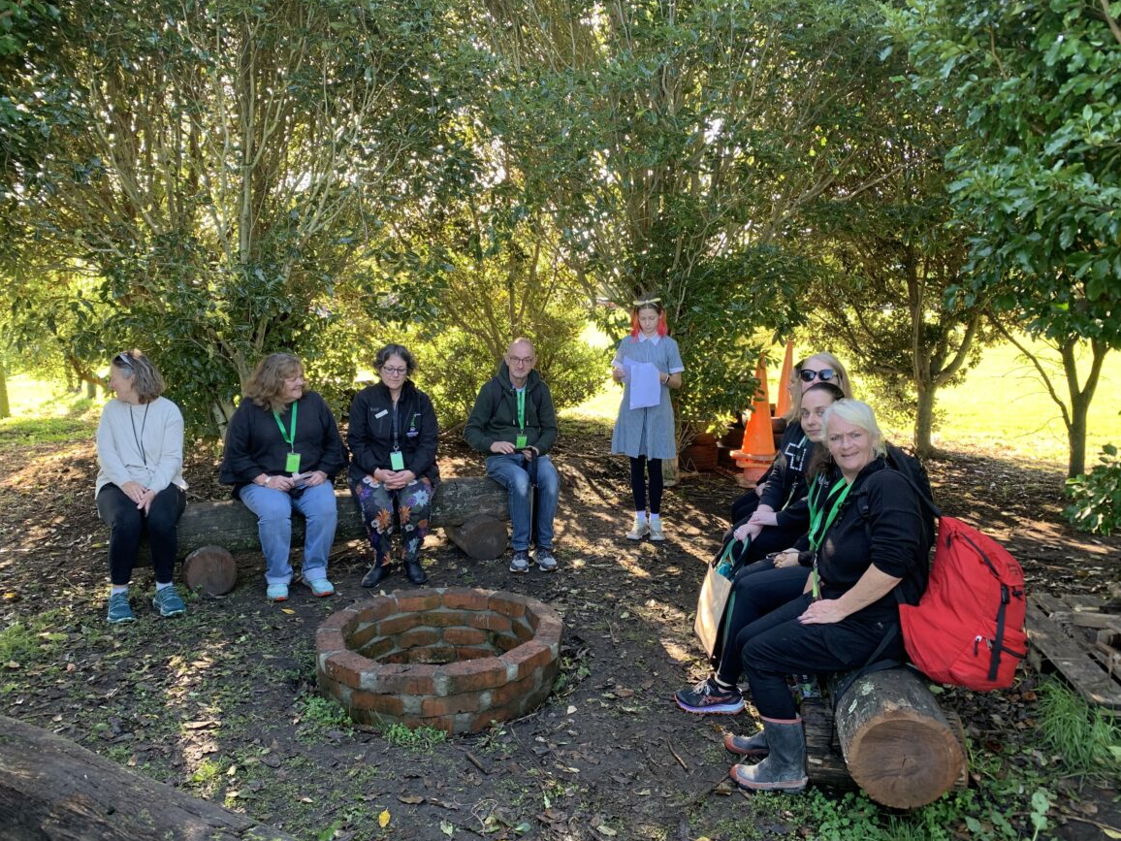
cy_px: 429
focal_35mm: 27
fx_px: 874
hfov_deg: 65.3
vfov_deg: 51.4
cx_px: 565
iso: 50
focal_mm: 4.25
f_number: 1.8
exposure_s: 1/121
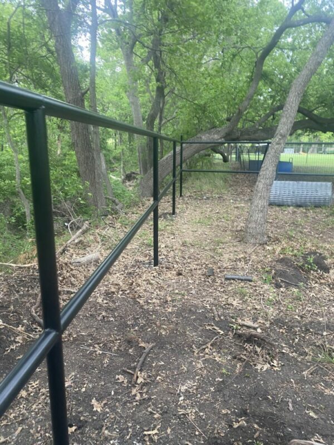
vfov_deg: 67.3
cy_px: 222
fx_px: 334
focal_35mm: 26
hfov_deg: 53.1
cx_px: 167
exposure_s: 1/93
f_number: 1.8
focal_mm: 4.25
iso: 125
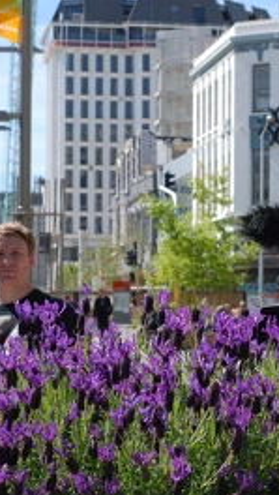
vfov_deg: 18.0
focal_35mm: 119
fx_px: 1561
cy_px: 248
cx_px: 279
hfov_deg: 10.1
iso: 200
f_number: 8
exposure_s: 1/250
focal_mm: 50
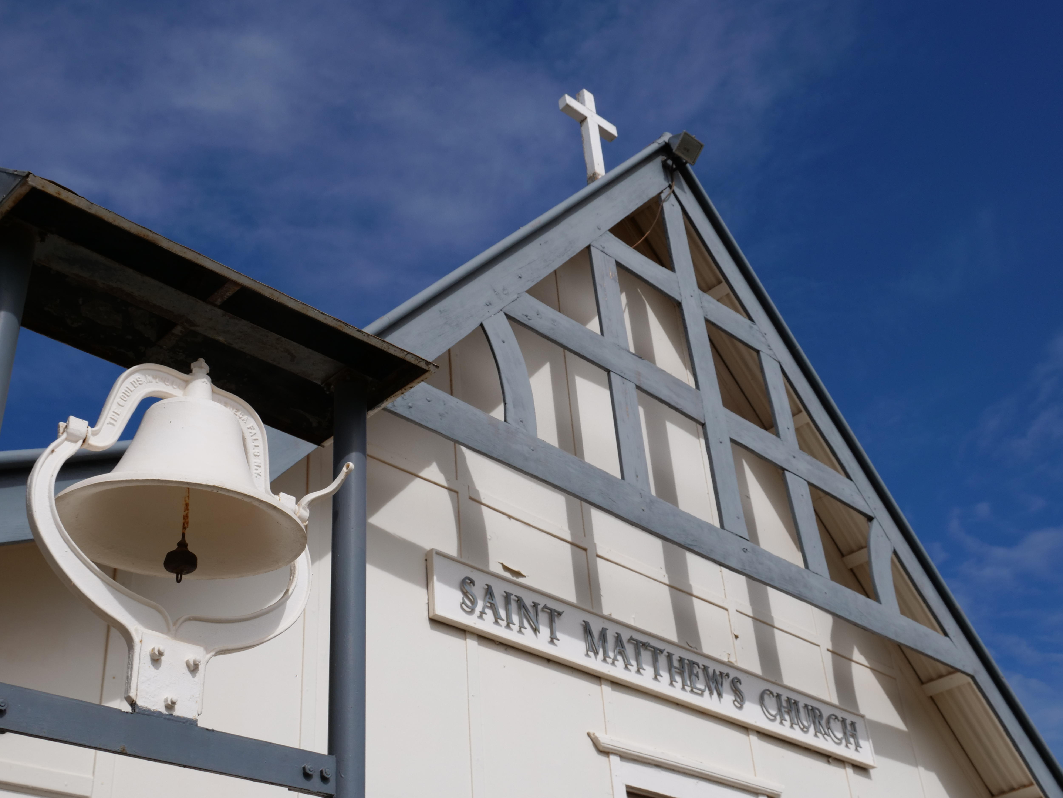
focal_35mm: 44
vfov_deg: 32.9
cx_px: 532
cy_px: 399
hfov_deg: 42.9
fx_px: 1351
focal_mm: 22
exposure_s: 1/1000
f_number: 9
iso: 200
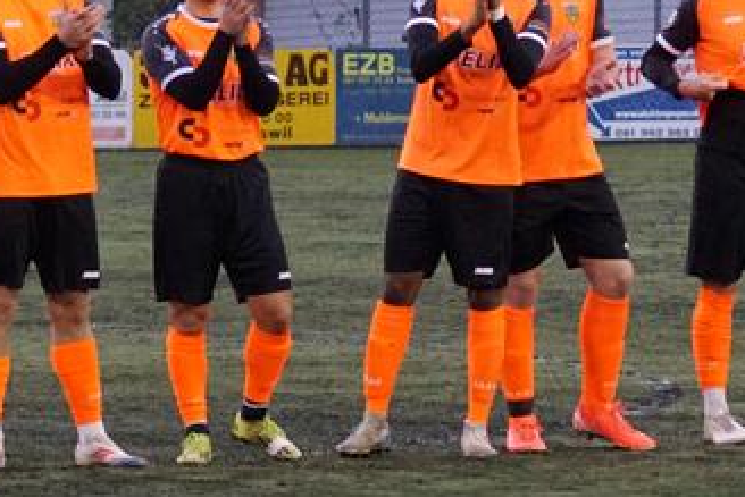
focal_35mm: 469
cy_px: 241
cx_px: 282
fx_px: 9709
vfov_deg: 2.9
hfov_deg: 4.4
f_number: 5
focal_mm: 90
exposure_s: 1/160
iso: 3200
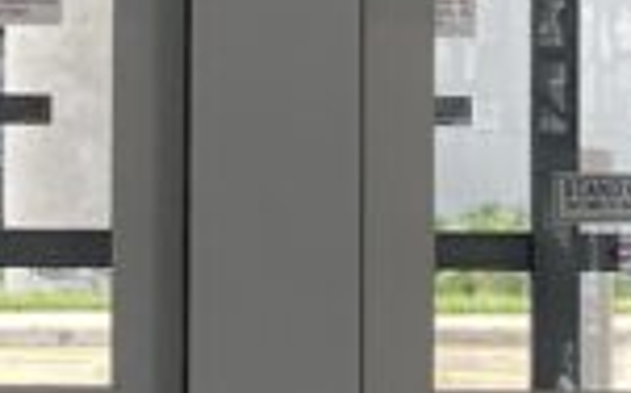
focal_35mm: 375
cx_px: 159
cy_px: -489
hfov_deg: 5.6
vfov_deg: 3.5
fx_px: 6442
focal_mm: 6
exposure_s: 1/120
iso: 32
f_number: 2
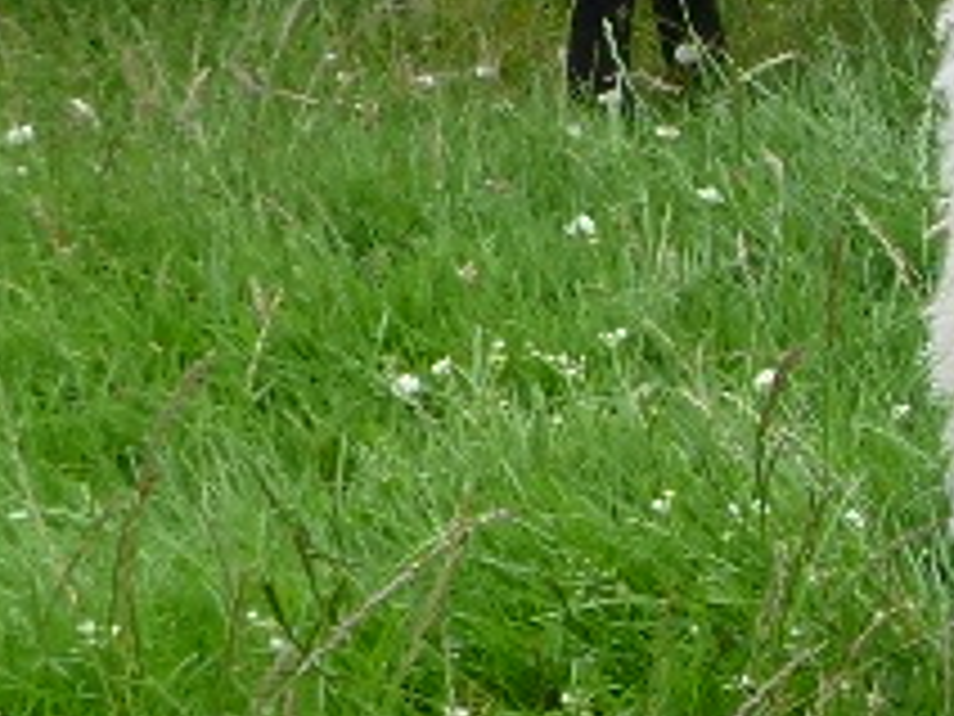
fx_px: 4161
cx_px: 1552
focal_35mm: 151
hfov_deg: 12.3
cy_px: 446
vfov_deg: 9.8
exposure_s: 1/160
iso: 100
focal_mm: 4.5
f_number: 3.9
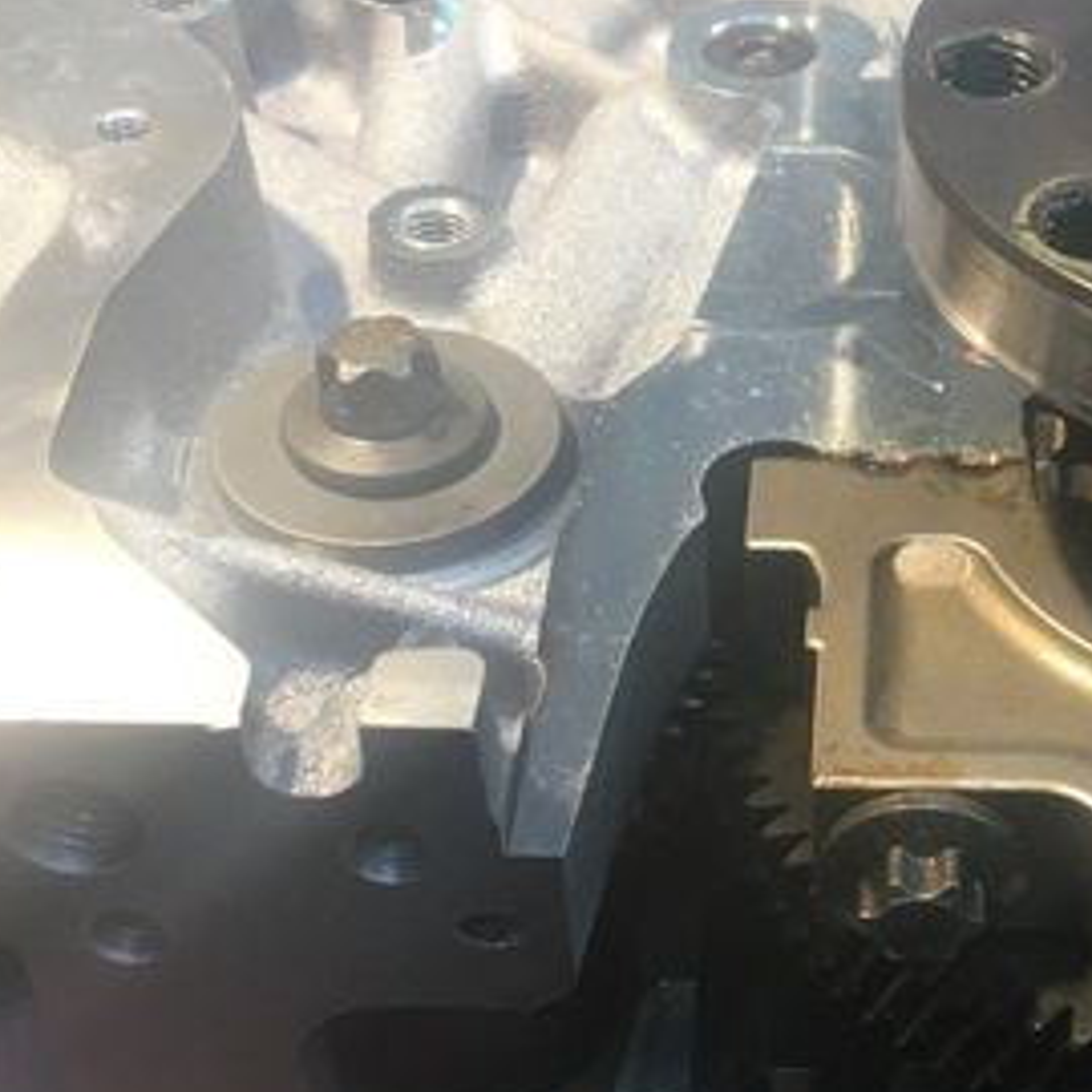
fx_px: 2034
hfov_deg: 28.8
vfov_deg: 29.9
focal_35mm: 57
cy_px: 700
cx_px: 987
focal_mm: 4.15
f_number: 2.2
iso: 50
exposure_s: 1/33
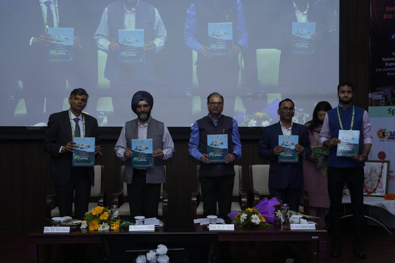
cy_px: 132
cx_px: 198
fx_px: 527
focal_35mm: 48
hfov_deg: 41.1
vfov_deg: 28.1
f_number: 5.6
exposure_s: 1/125
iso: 1600
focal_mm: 48
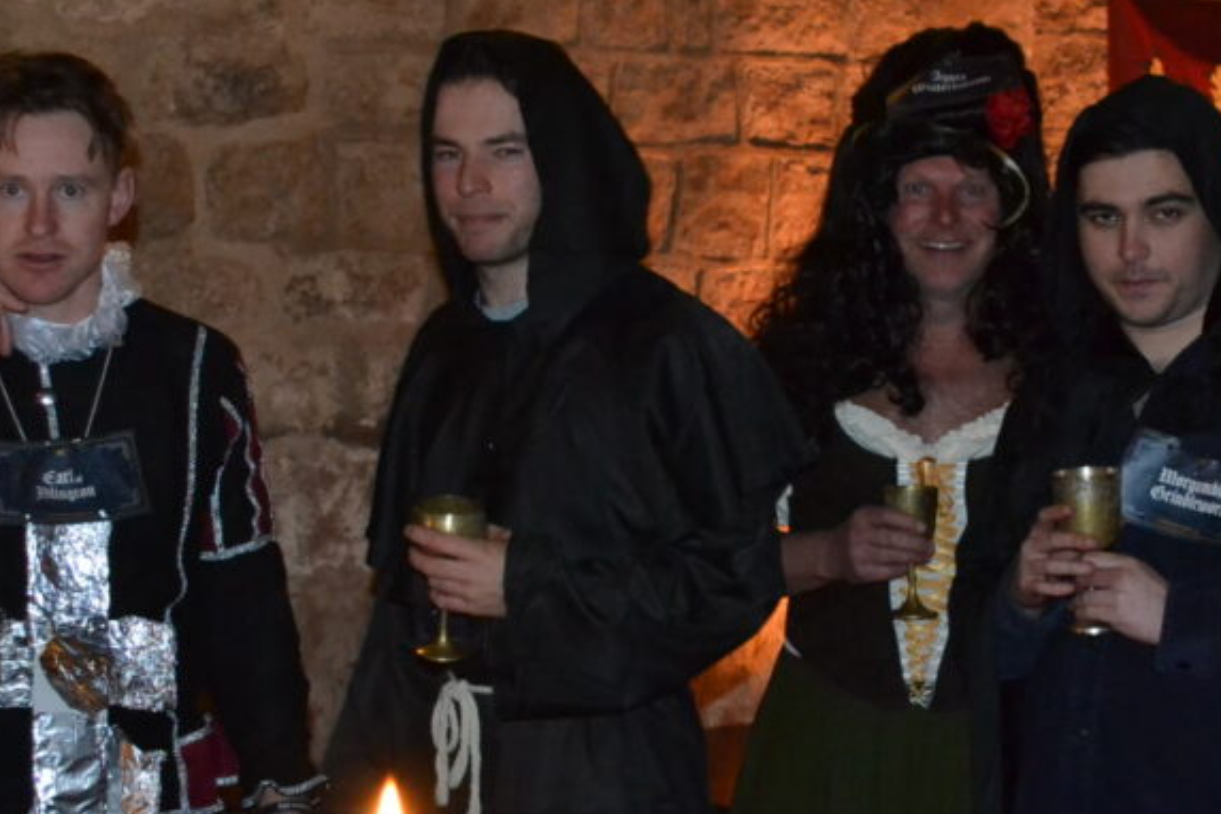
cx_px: 684
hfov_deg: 23.1
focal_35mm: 88
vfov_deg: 15.5
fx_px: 2984
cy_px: 369
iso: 2800
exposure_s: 1/60
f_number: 4.5
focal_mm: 28
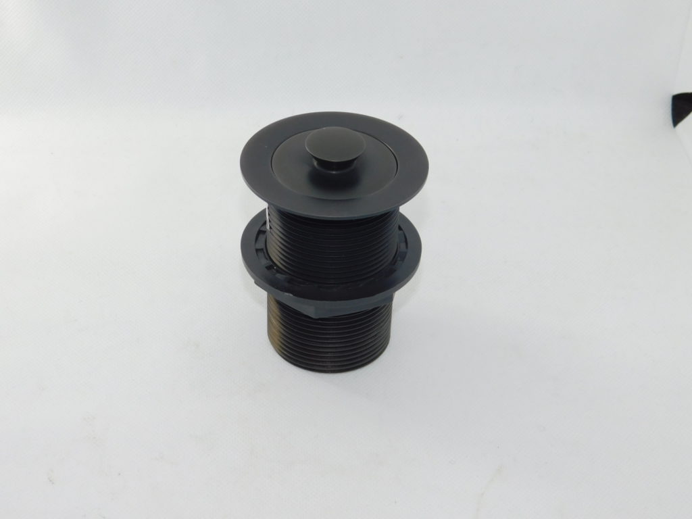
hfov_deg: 29.4
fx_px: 1319
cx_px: 346
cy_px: 260
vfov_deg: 22.3
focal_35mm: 66
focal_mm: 11.7
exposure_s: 1/125
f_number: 4.2
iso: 125
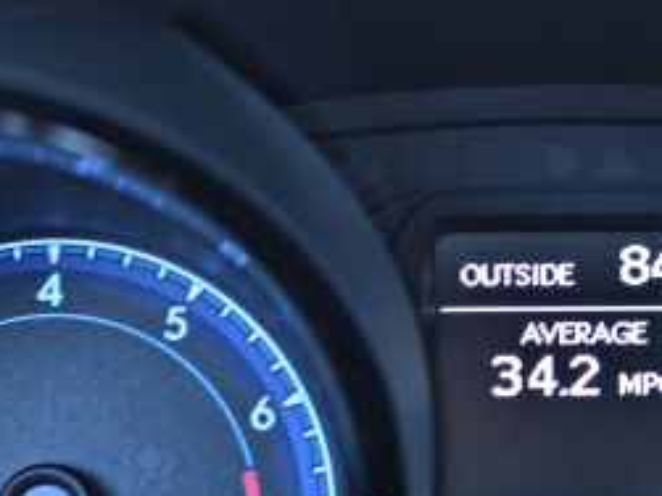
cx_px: 526
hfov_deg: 13.5
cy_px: 359
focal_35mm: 145
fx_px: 2779
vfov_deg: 10.2
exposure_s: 1/125
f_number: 2.8
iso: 1000
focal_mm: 35
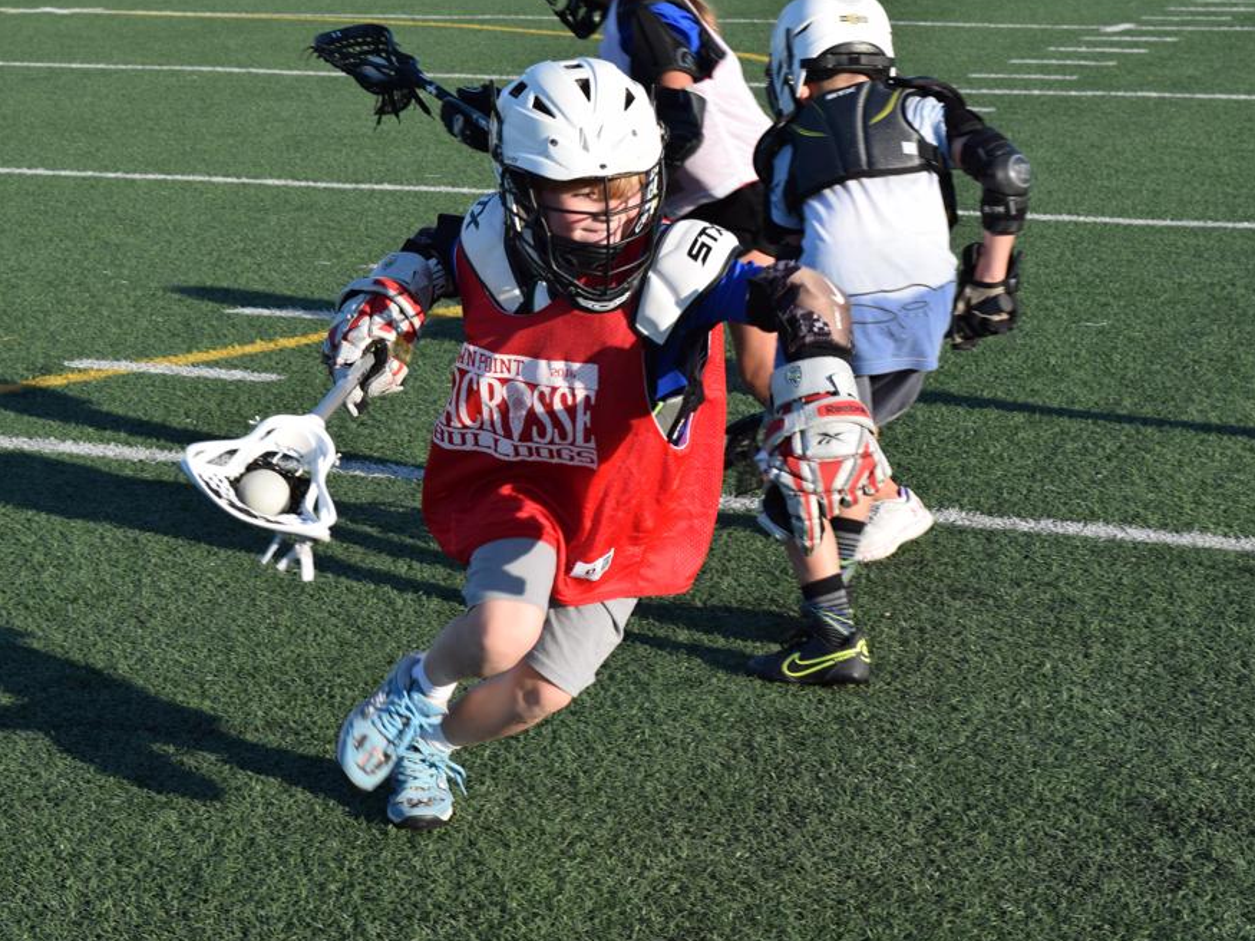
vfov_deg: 18.2
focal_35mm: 81
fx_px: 2936
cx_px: 617
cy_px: 474
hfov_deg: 24.1
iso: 200
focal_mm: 48
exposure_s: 1/320
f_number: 9
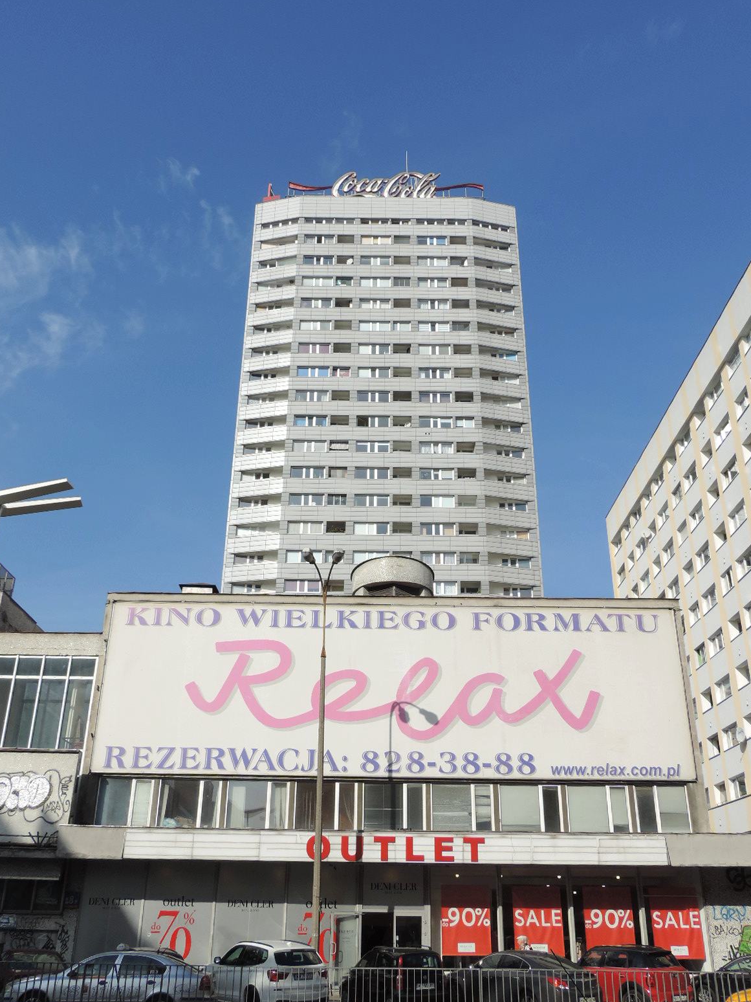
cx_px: 373
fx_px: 897
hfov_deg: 45.4
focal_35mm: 31
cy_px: 510
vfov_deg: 58.3
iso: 80
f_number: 3.9
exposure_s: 1/1250
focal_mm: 5.3
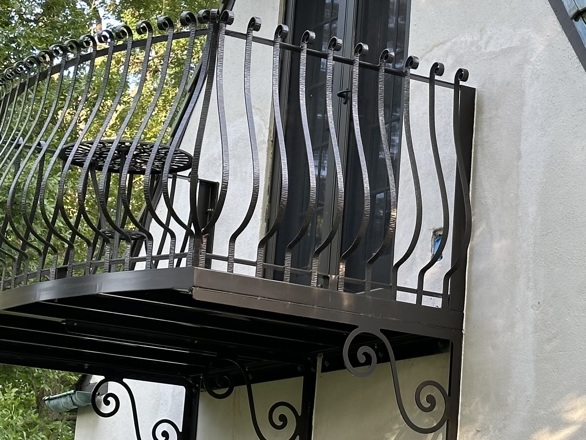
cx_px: 347
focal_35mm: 110
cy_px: 99
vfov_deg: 13.4
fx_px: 1863
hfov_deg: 17.9
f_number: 1.78
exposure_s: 1/172
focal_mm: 6.86
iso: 64
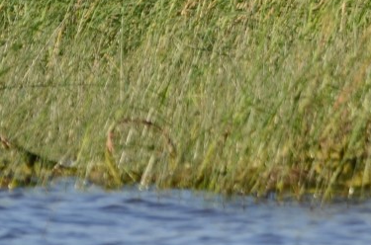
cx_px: 552
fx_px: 10394
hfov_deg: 2.0
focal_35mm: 1011
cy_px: -238
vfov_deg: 1.4
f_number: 4.8
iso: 100
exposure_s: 1/640
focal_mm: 155
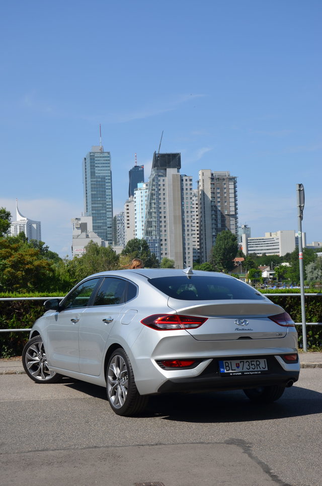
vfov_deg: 39.0
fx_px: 687
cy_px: 243
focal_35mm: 51
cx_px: 161
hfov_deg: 26.4
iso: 100
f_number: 9
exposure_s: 1/320
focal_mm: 34
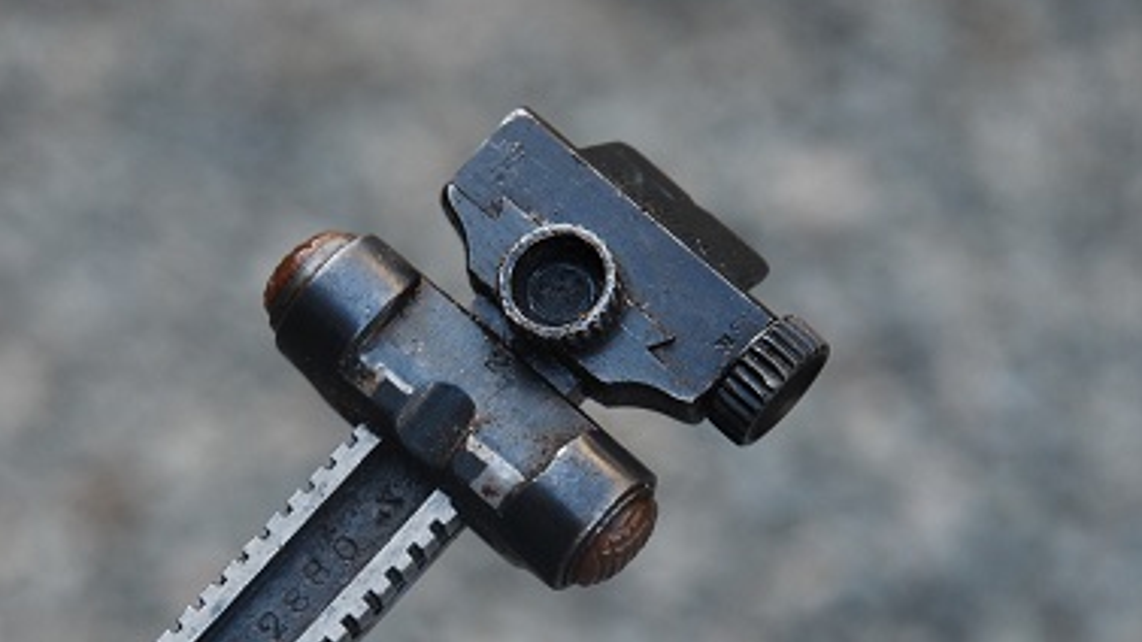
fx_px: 5299
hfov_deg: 12.3
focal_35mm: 175
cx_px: 318
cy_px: 525
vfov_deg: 6.9
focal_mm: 70
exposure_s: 1/125
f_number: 4.5
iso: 320
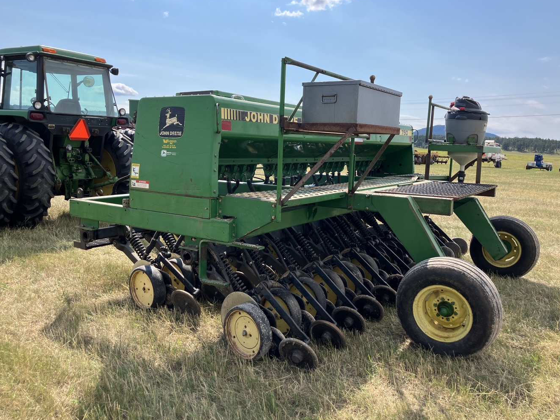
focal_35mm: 29
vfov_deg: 48.2
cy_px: 206
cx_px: 282
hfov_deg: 61.6
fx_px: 469
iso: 32
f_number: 1.8
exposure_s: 1/1473
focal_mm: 3.99
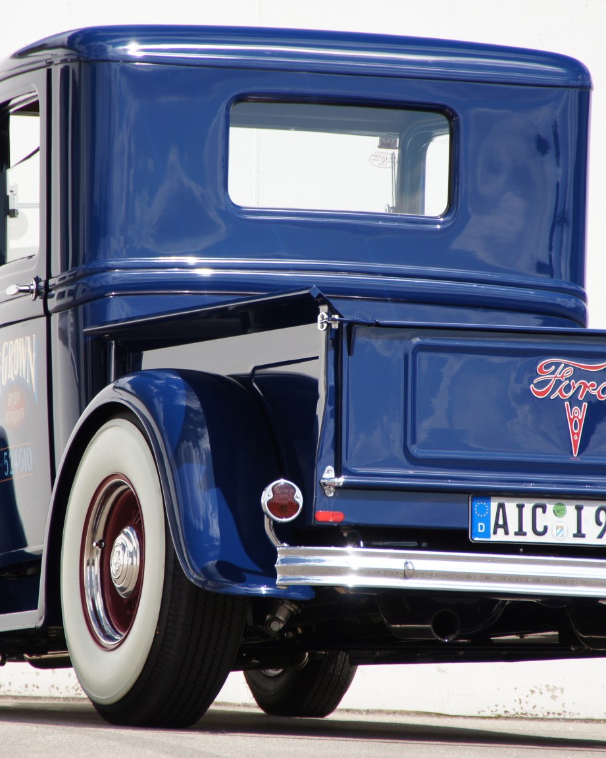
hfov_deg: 3.3
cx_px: 286
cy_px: 361
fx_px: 10513
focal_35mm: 469
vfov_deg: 4.1
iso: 100
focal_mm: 200
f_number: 6.3
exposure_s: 1/320
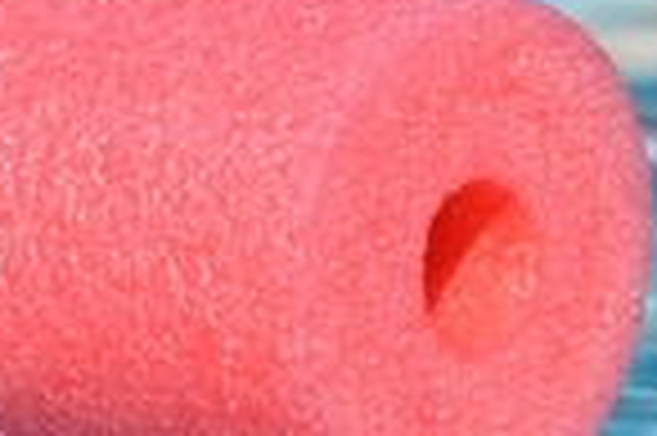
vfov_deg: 4.1
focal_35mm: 334
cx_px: 468
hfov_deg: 6.2
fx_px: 6089
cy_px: 456
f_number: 8
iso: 100
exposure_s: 1/250
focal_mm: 55
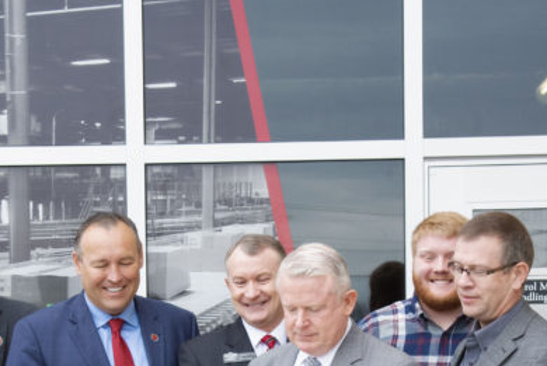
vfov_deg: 10.8
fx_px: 1917
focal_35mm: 126
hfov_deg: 16.2
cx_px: 224
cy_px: 409
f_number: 8
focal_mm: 48
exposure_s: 1/250
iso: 1250
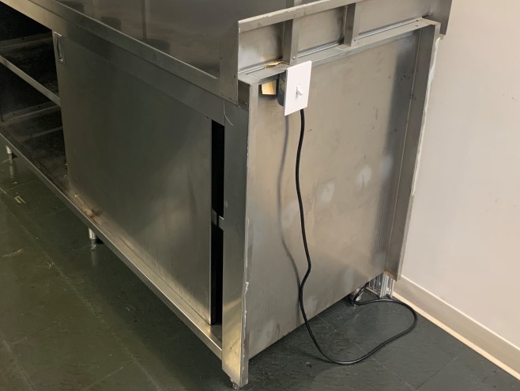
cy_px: 93
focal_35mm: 40
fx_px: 601
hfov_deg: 46.2
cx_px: 185
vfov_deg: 35.1
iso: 320
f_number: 1.8
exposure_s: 1/30
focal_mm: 4.25
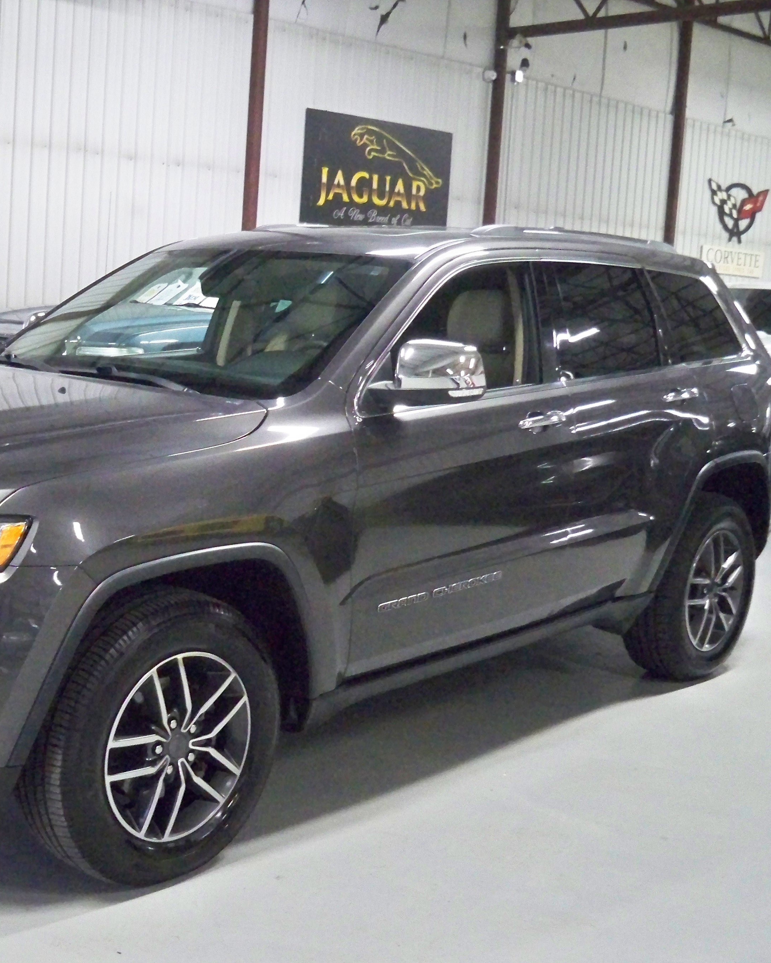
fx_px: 1312
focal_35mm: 46
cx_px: 185
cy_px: 486
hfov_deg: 32.1
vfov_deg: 40.3
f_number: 3.1
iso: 1250
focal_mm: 6.3
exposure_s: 1/60
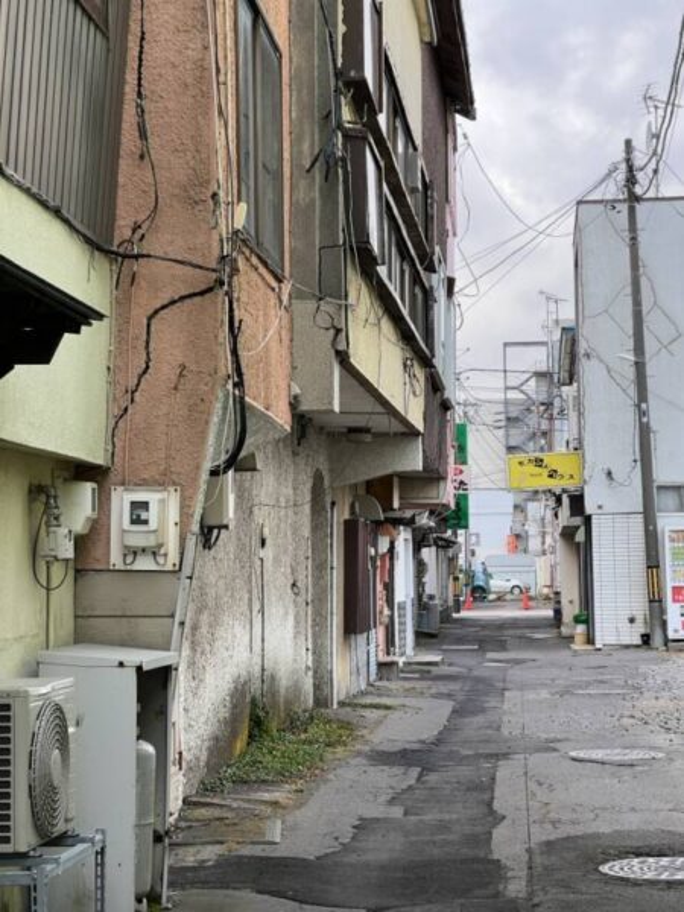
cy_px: 456
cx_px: 342
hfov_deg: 19.1
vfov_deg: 25.3
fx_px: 2029
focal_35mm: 77
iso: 32
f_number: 2.8
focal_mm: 9
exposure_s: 1/99
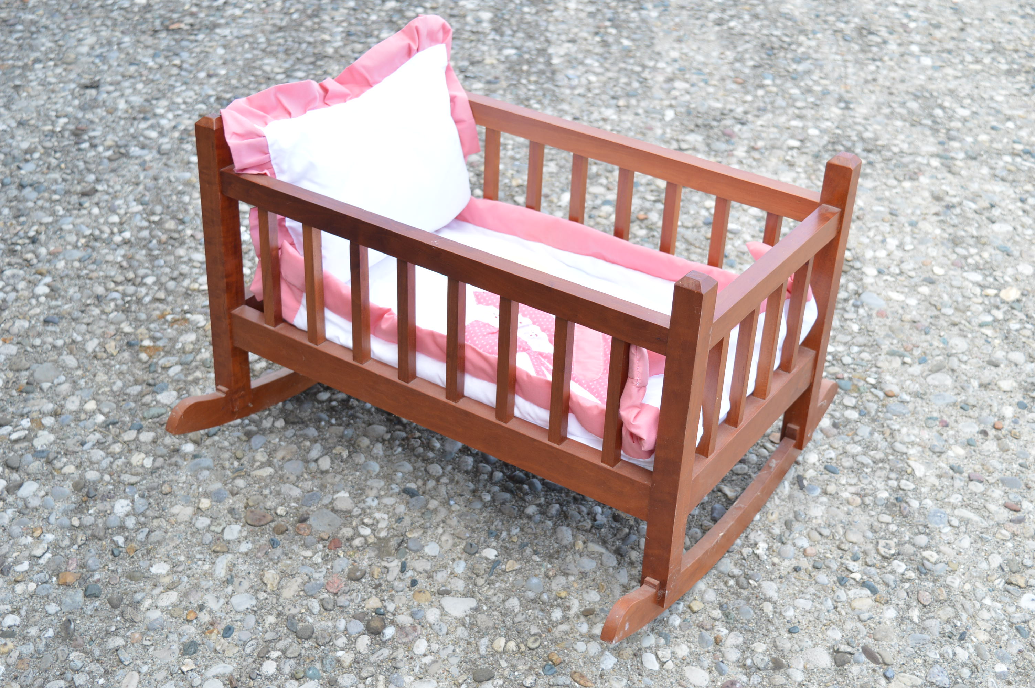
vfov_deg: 28.0
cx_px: 518
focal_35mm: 48
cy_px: 344
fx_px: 1379
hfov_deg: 41.1
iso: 200
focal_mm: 32
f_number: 5.6
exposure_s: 1/125
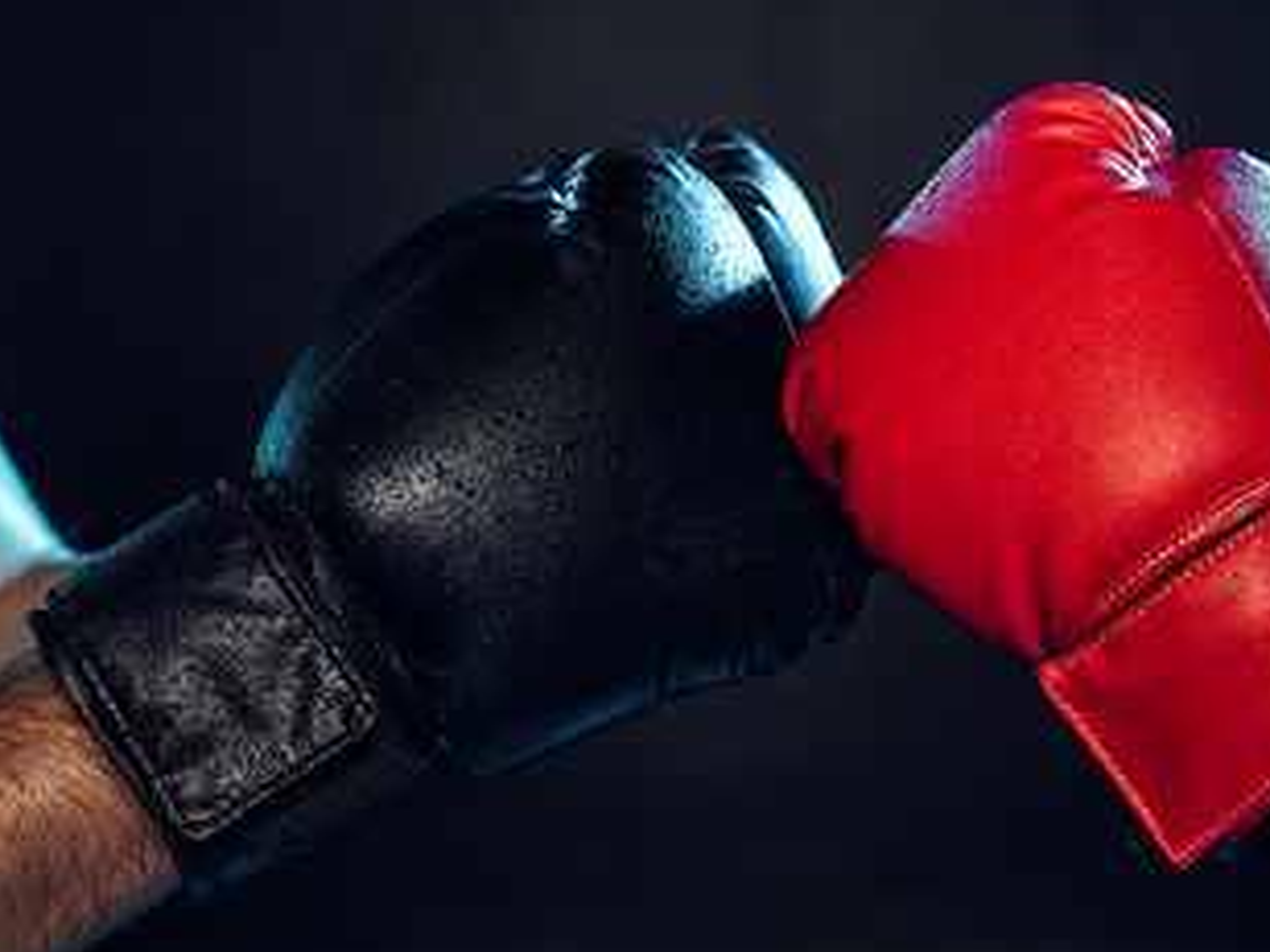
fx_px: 2862
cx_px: 684
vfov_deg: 18.9
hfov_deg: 25.0
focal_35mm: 78
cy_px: 573
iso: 160
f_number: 5
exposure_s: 1/200
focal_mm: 50
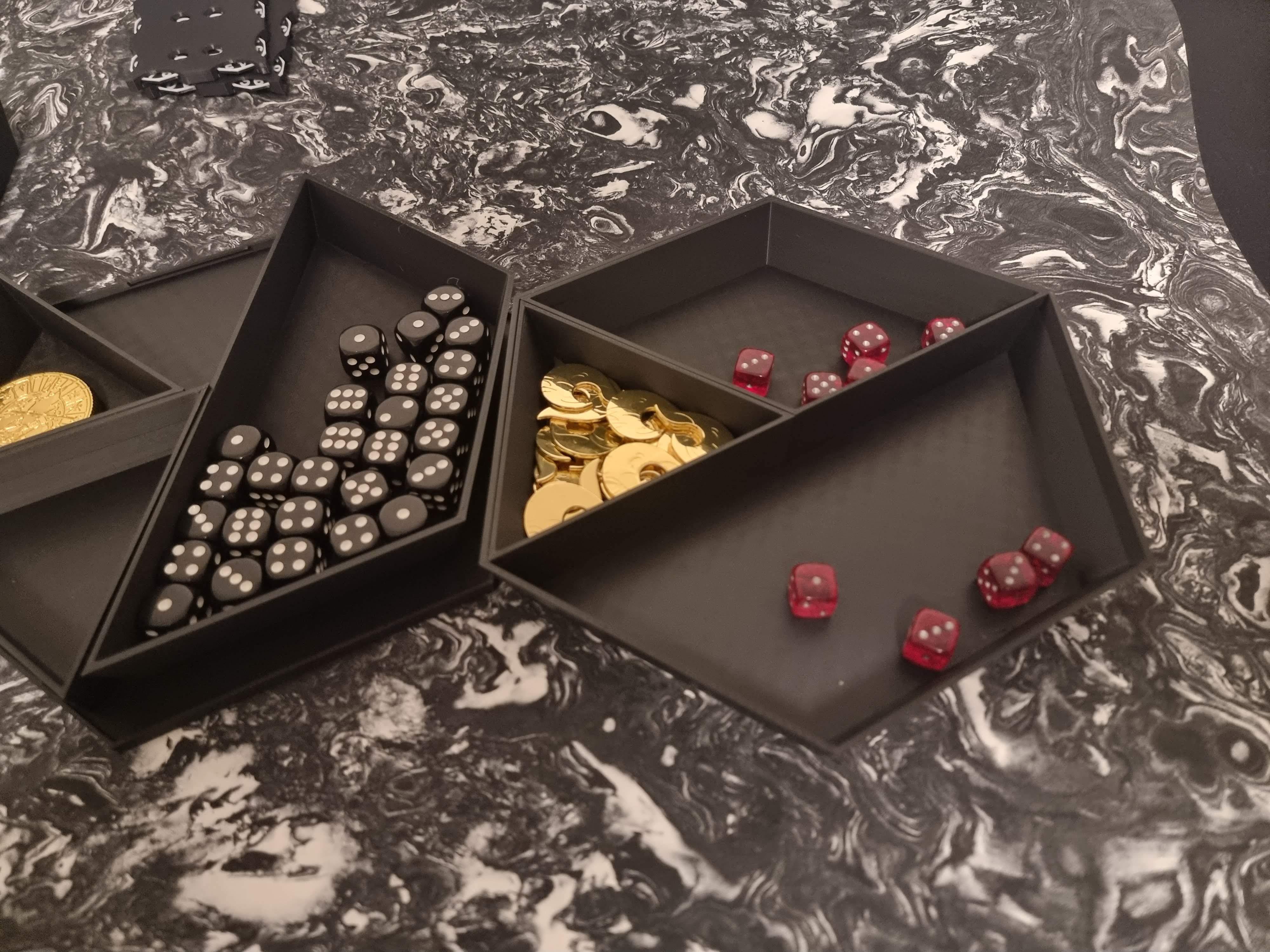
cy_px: 476
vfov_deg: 56.8
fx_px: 881
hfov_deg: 71.6
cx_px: 635
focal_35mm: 24
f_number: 1.8
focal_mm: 6.7
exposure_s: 1/25
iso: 640
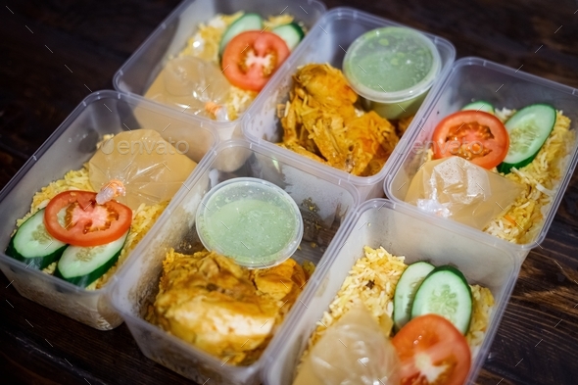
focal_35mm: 50
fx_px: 803
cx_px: 289
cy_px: 192
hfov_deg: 39.6
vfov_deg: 27.0
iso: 1600
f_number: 2.2
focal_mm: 50
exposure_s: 1/160
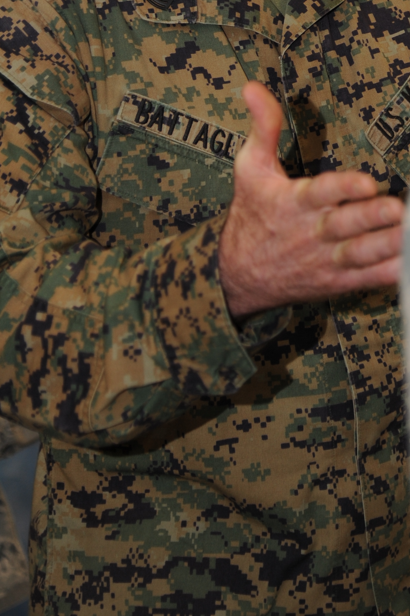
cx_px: 375
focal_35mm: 205
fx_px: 3506
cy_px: 75
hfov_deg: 6.7
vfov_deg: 10.0
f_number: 4.5
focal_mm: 92
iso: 320
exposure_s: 1/100
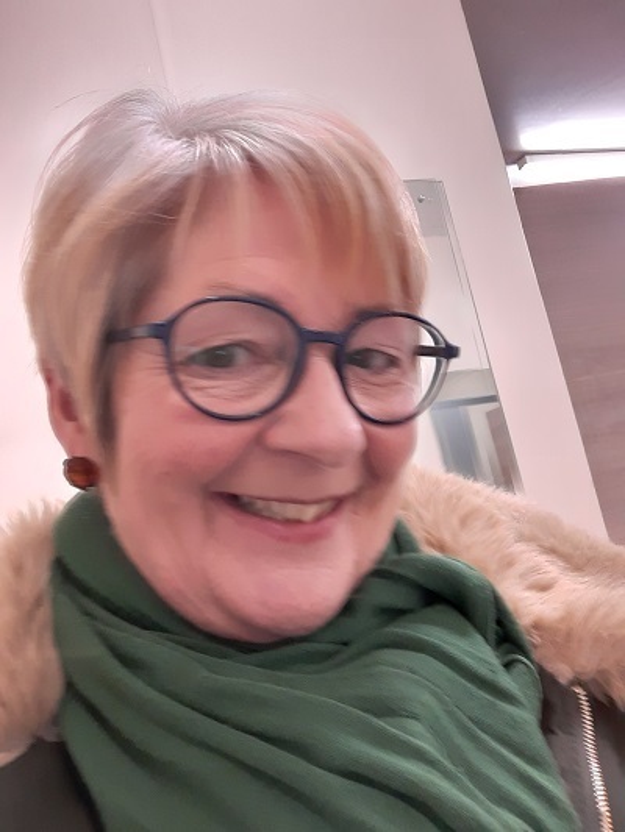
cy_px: 416
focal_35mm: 32
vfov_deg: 56.8
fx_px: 770
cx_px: 312
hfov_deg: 44.2
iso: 200
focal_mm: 2.66
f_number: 2
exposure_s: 1/25
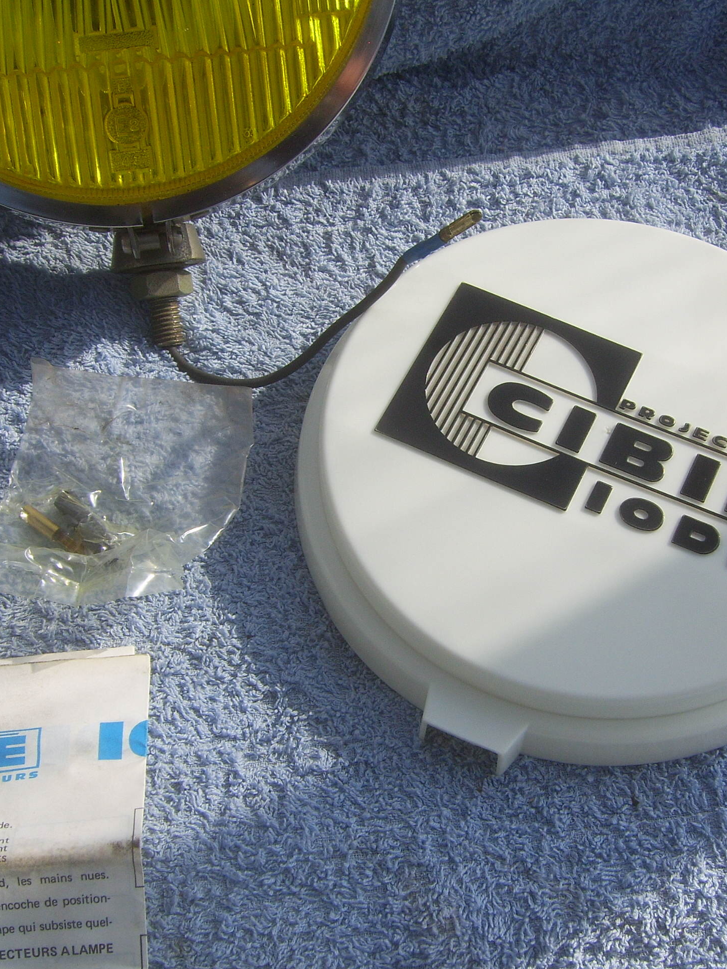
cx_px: 456
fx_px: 1428
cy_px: 484
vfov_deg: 37.5
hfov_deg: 28.5
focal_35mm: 51
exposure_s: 1/320
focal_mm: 7.8
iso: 50
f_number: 6.4
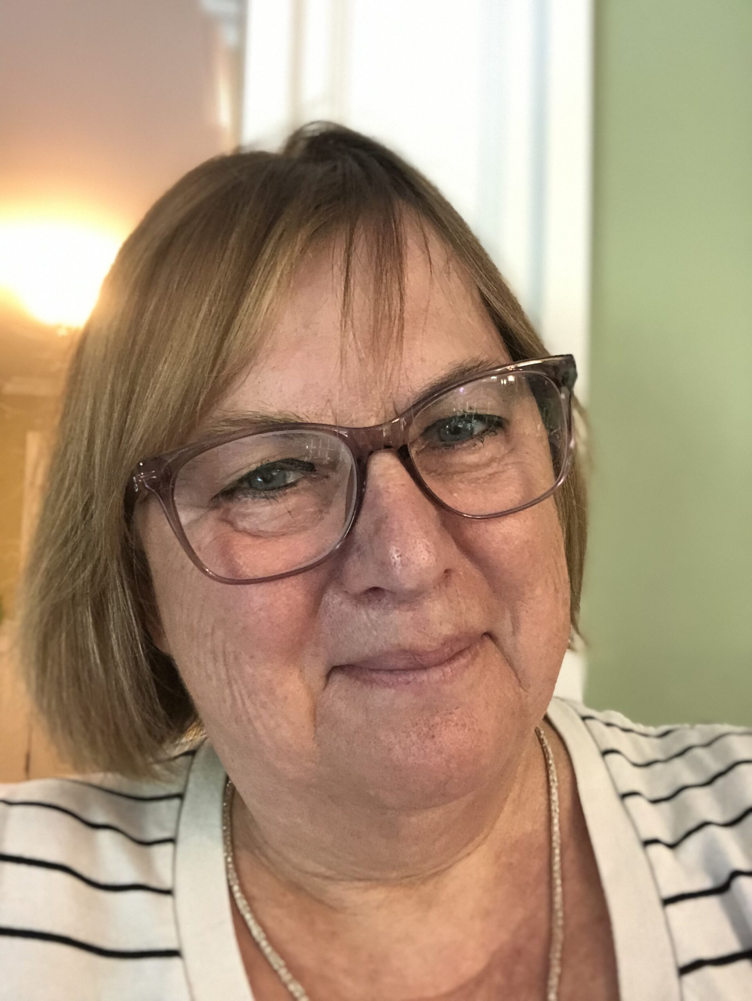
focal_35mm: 32
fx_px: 926
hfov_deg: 44.2
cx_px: 376
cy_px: 500
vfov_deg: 56.8
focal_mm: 2.87
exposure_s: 1/15
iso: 200
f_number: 2.2
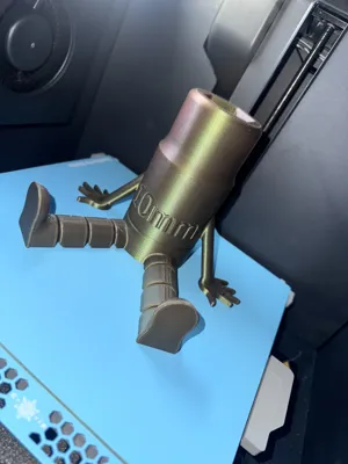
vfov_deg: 71.6
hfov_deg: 56.8
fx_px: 322
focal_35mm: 24
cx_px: 174
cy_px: 232
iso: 50
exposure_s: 1/4
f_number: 1.78
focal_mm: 6.76
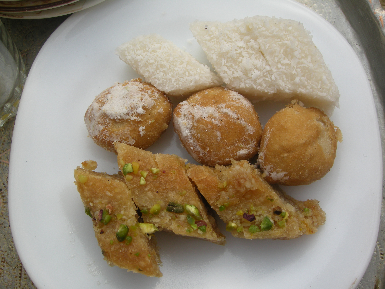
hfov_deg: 51.4
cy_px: 144
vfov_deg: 39.7
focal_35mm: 36
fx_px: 400
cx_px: 192
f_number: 4.8
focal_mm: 7.5
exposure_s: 1/193
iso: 64
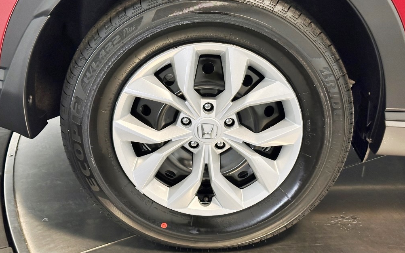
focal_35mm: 52
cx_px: 205
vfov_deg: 24.9
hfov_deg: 38.9
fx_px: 574
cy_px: 115
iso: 500
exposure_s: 1/40
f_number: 1.78
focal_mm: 6.86
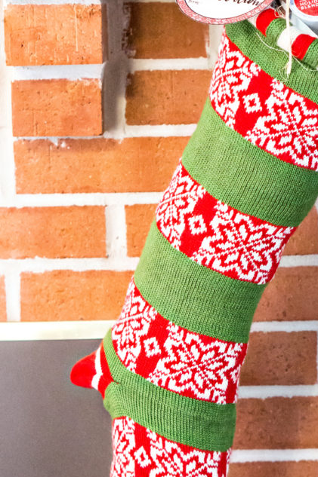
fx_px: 1646
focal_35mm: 124
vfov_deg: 16.5
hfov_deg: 11.0
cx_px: 233
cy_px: 249
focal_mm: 50
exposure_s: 1/40
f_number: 3.5
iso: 3200
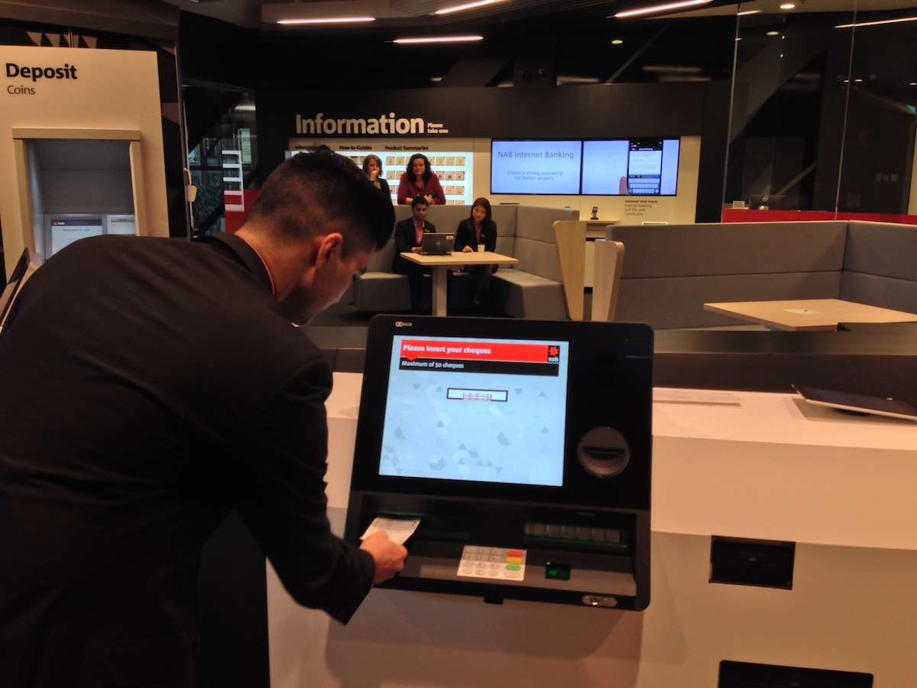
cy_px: 344
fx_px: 874
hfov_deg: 55.4
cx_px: 458
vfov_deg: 42.9
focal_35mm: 33
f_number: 2.4
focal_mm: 4.12
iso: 64
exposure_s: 1/30
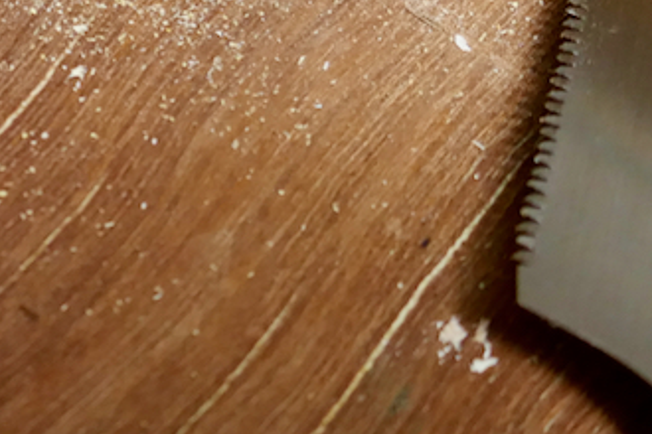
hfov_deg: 21.6
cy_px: -55
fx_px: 1648
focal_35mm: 91
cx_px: 10
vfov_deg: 14.6
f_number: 2.8
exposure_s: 1/60
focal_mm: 9.1
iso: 500
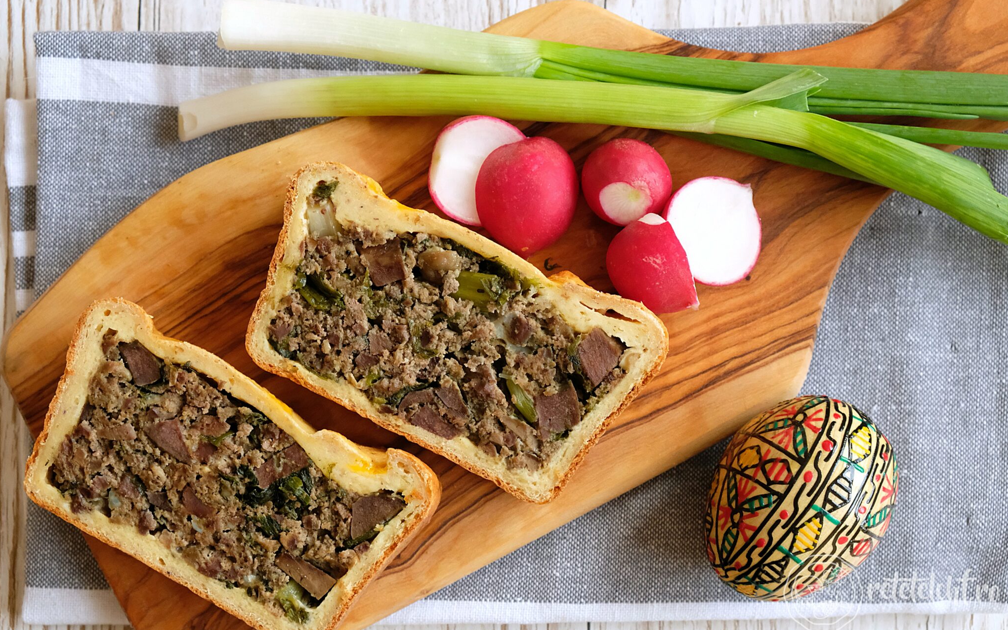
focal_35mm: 44
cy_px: 325
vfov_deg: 29.2
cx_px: 504
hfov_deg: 45.3
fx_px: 1209
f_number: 7.1
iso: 3200
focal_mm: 28.9
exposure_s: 1/50
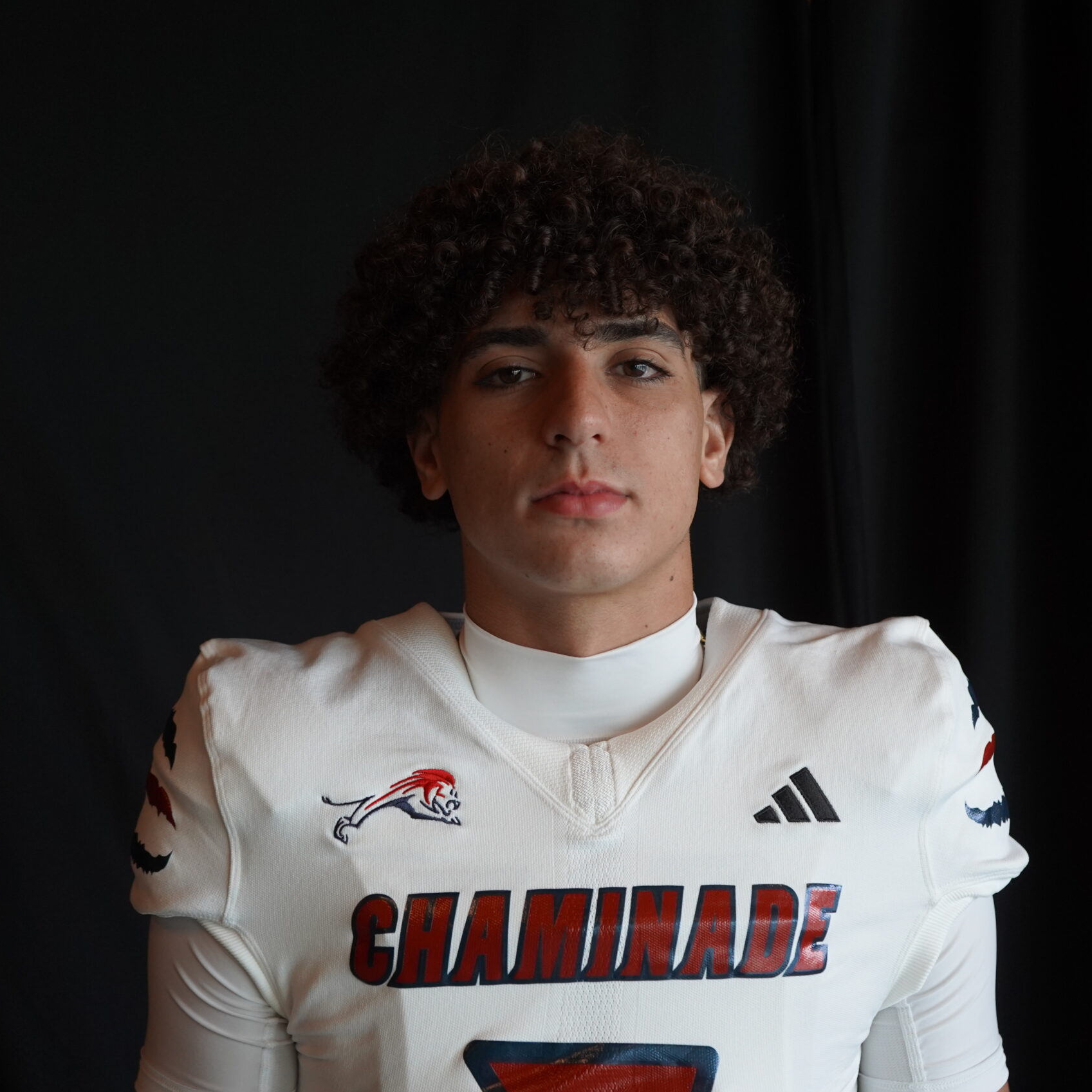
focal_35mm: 50
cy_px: 543
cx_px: 568
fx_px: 1785
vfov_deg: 34.0
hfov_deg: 34.0
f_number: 4
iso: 1250
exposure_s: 1/160
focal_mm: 39
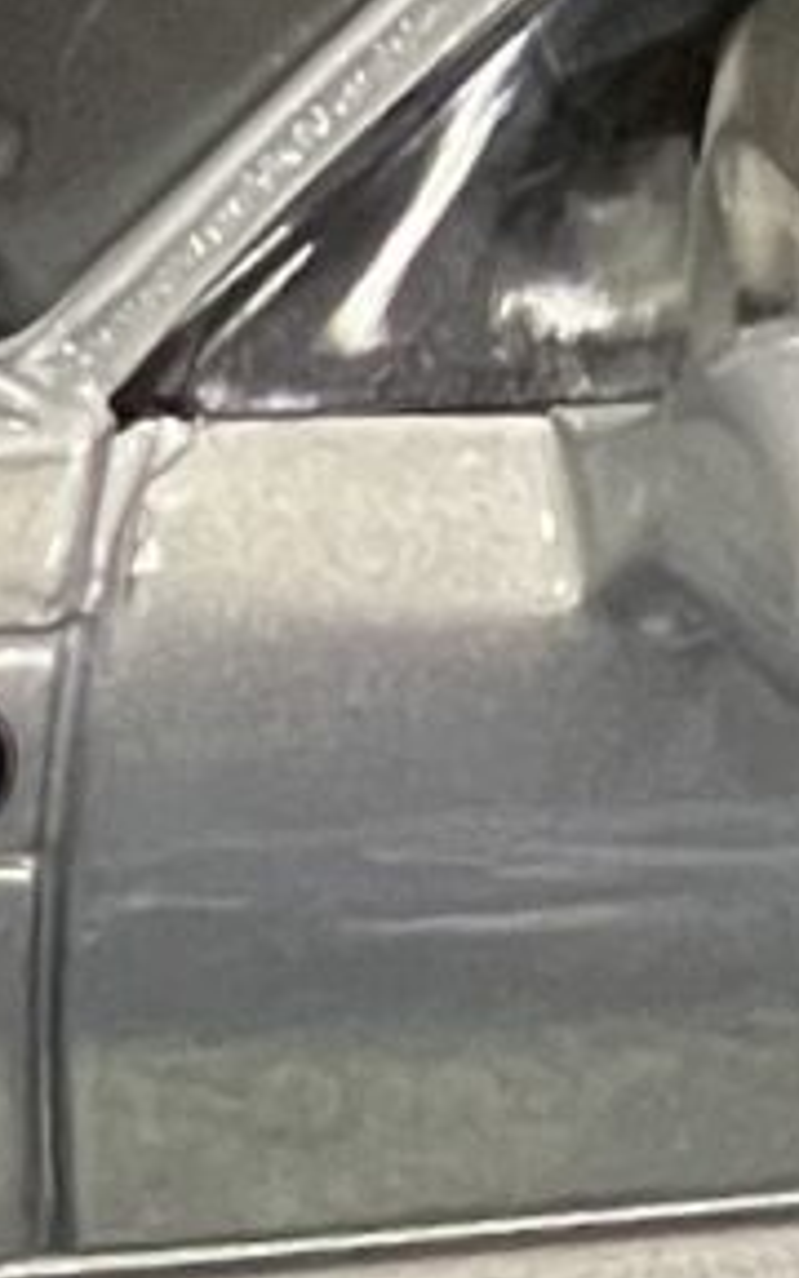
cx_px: 684
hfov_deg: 2.7
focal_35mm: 490
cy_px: 1646
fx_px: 17072
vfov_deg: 4.3
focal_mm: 6
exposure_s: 1/60
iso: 500
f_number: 2
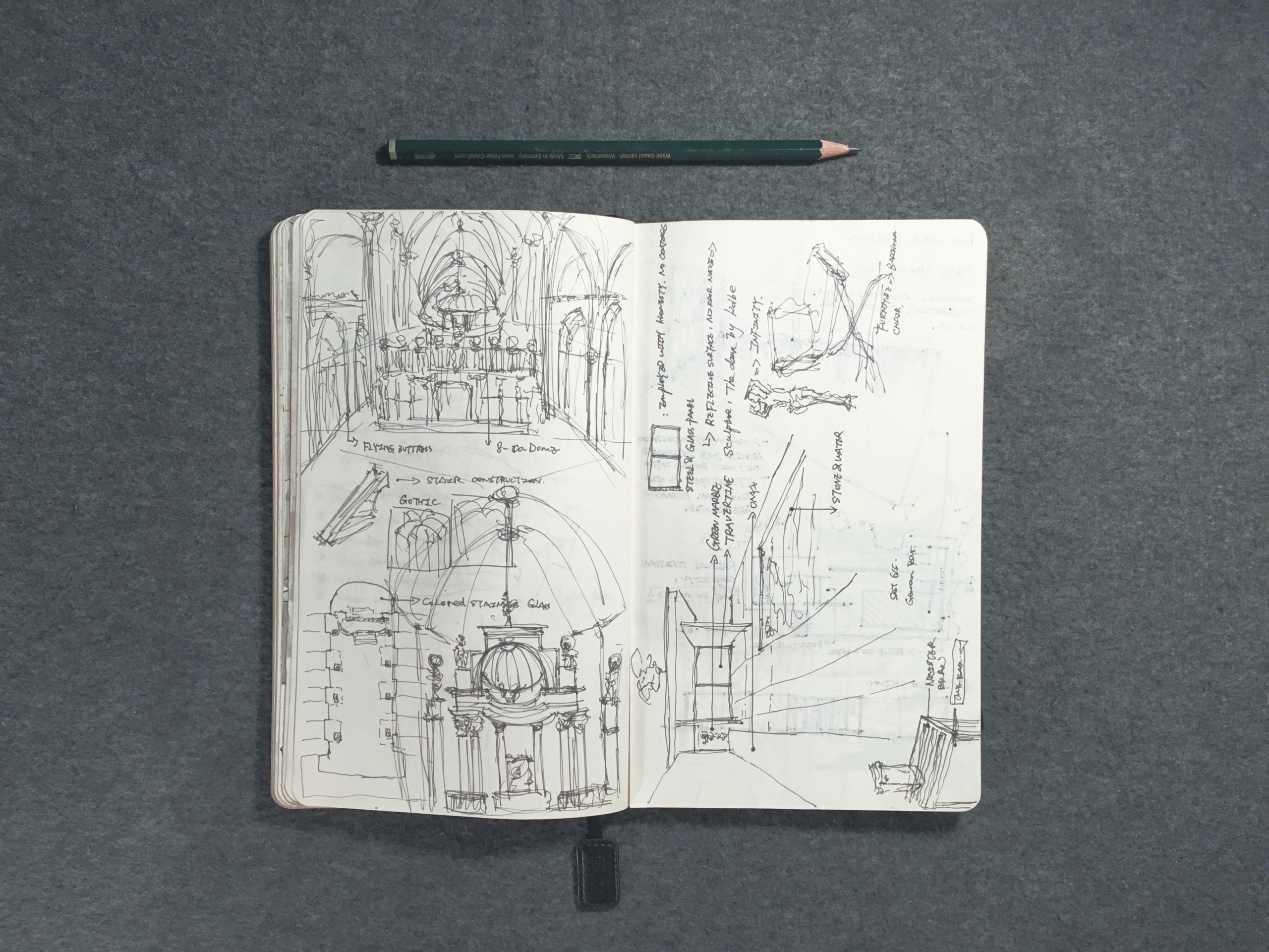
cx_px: 634
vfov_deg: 48.2
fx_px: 1063
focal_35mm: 29
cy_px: 476
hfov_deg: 61.7
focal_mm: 4.15
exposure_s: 1/33
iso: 50
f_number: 2.2
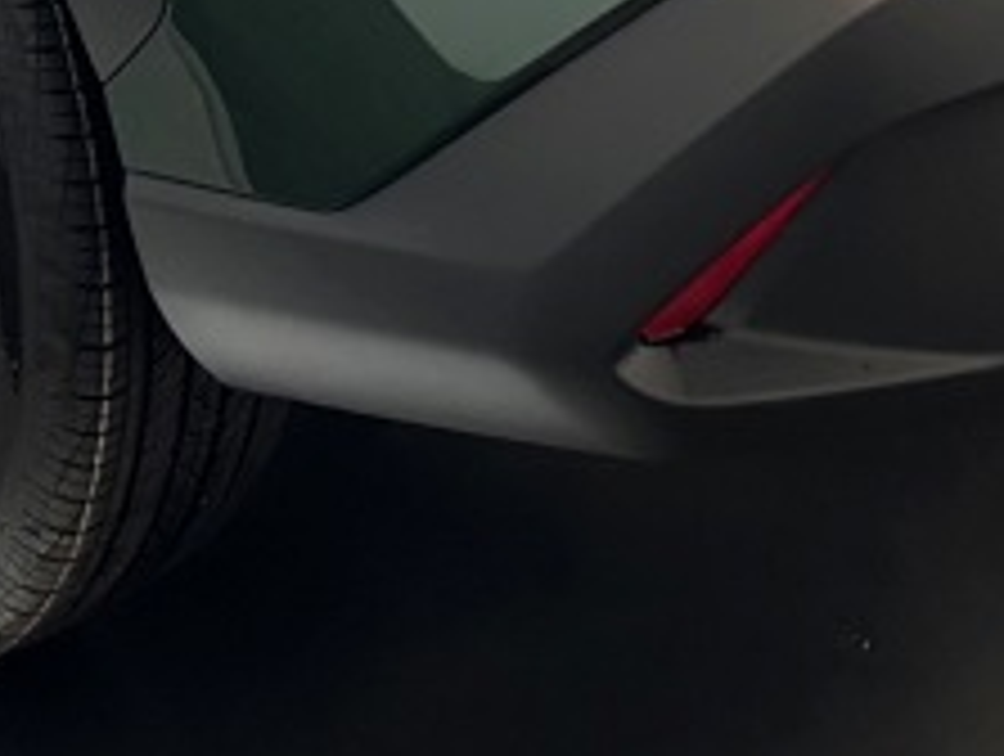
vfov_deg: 12.3
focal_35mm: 110
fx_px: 3196
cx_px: 329
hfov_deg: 17.8
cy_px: -608
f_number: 1.78
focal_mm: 6.86
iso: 640
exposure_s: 1/60
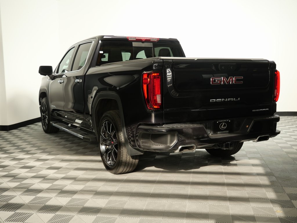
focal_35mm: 36
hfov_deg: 51.4
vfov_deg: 39.7
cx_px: 148
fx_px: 309
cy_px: 112
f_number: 4
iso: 250
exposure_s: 1/200
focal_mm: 18
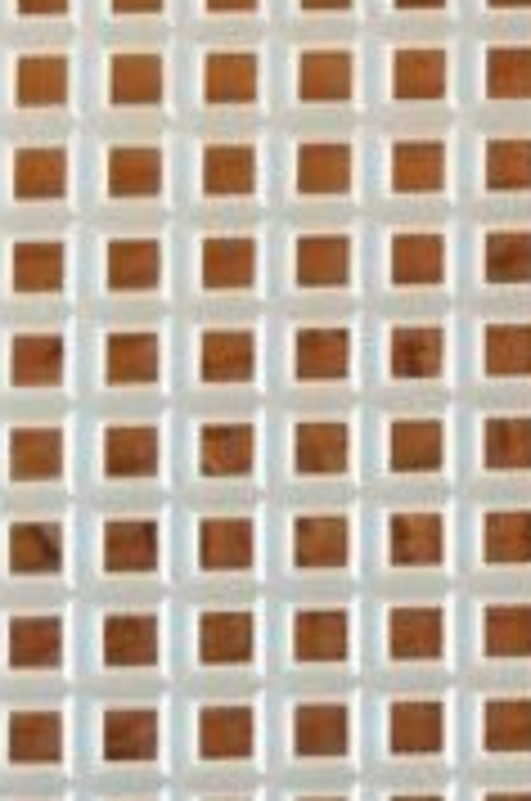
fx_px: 3398
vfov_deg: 13.3
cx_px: 1498
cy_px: 110
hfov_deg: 7.9
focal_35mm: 153
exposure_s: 1/30
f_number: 2.2
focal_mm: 4.15
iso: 200
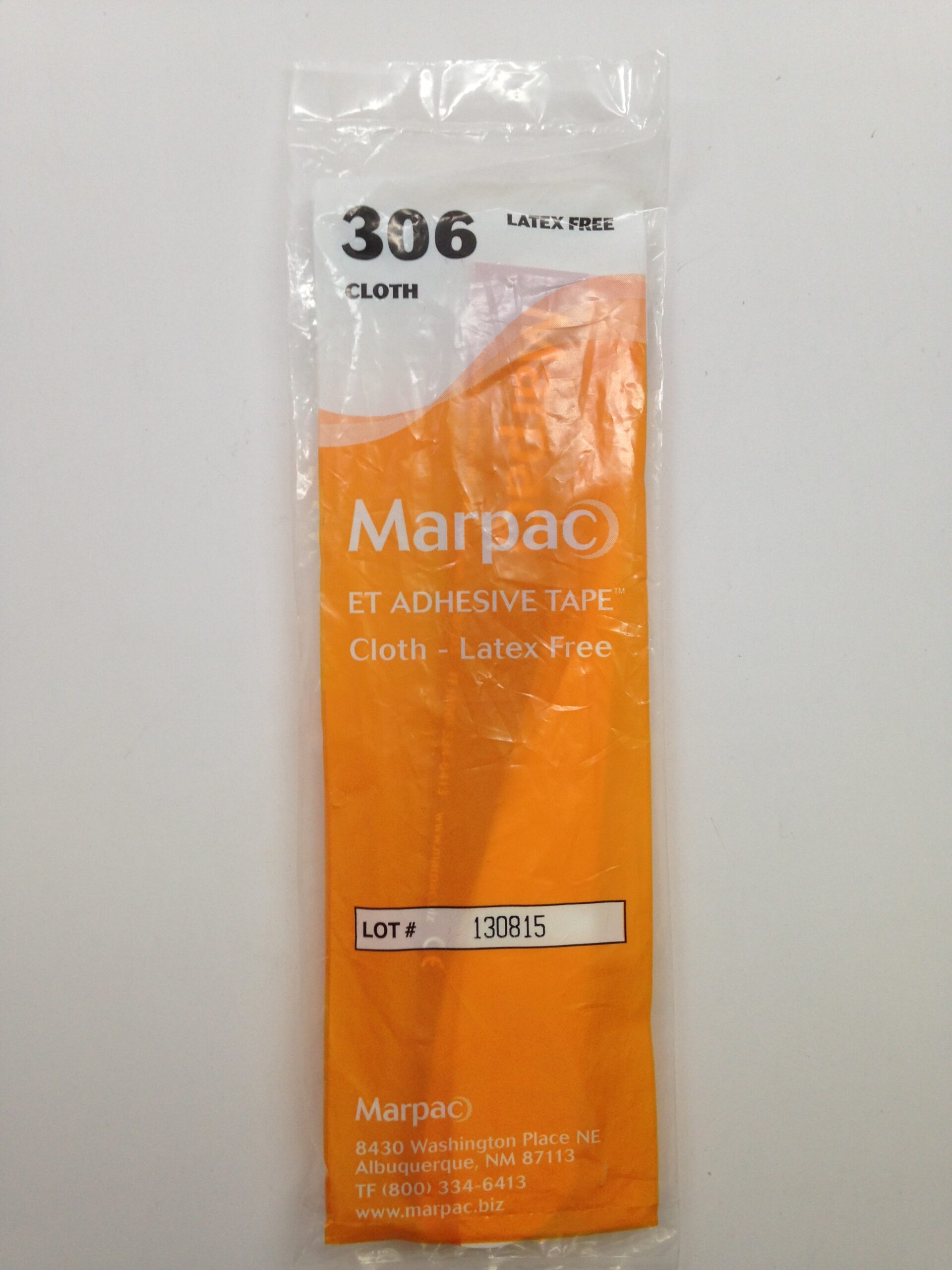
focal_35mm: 33
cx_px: 476
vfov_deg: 55.4
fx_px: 1210
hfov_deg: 42.9
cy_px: 635
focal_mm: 4.12
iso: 64
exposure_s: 1/60
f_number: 2.4
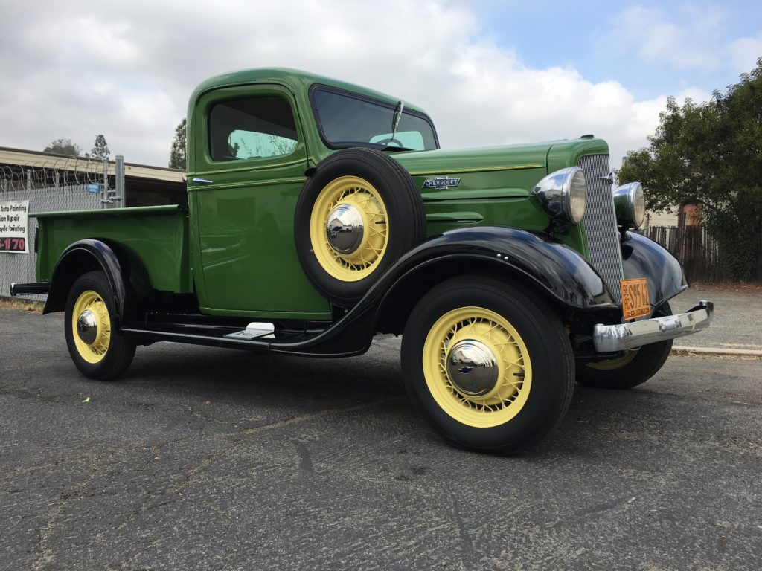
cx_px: 381
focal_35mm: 29
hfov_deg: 61.7
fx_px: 638
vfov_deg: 48.2
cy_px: 286
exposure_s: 1/855
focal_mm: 4.15
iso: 25
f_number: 2.2
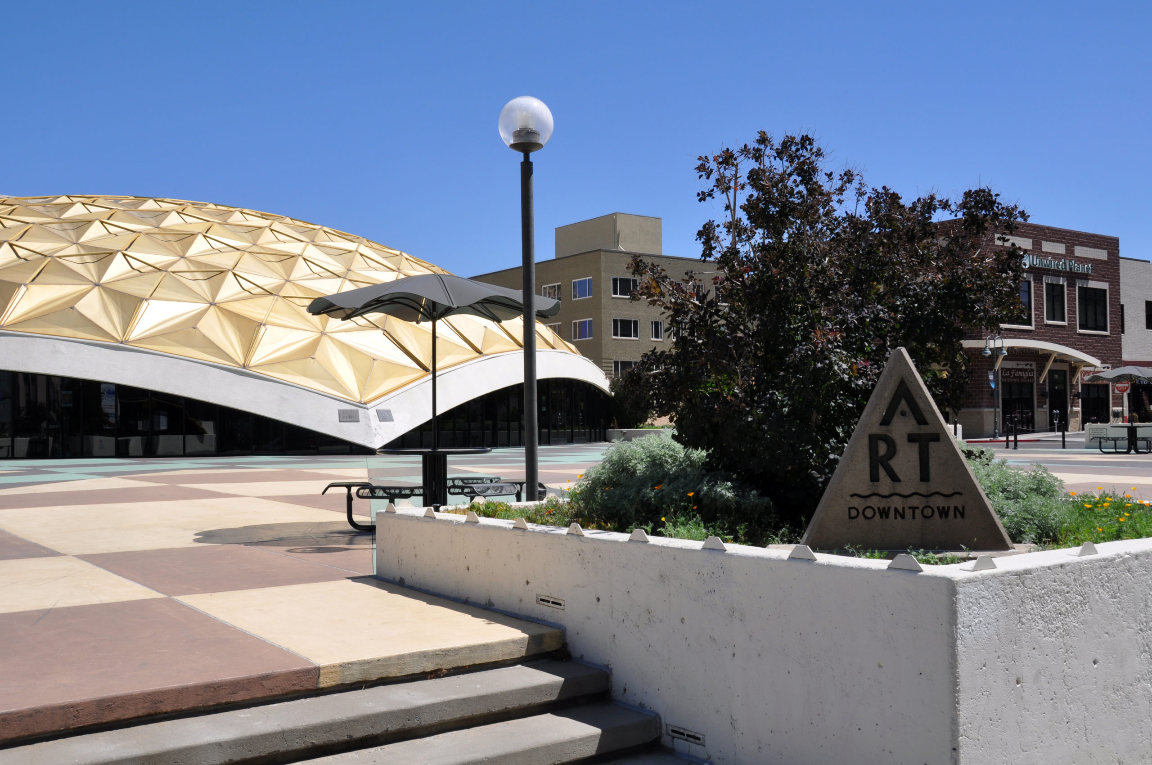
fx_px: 1151
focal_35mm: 36
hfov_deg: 53.2
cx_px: 576
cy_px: 382
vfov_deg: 36.8
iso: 200
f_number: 10
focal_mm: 24
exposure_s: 1/400
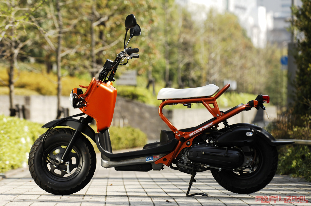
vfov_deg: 5.9
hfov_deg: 8.9
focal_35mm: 232
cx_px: 156
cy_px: 103
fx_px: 2006
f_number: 4
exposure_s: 1/320
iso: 100
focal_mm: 155
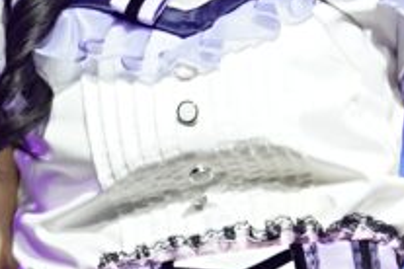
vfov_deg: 0.8
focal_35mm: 1824
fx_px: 20462
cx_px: 275
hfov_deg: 1.1
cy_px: -195
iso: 1250
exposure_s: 1/100
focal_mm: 350.1
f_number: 6.3
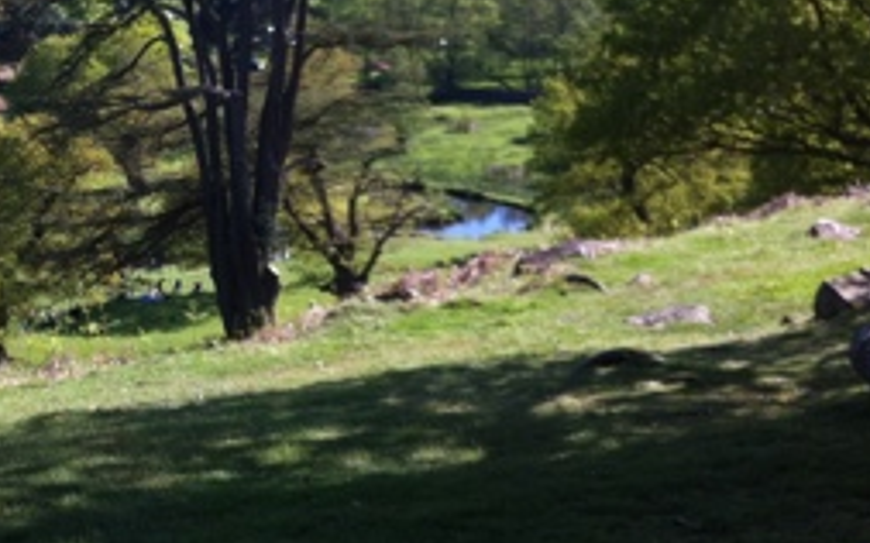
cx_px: 160
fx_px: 1802
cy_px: 206
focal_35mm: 76
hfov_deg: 26.6
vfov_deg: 17.1
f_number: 2.8
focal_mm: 3.85
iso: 80
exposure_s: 1/413
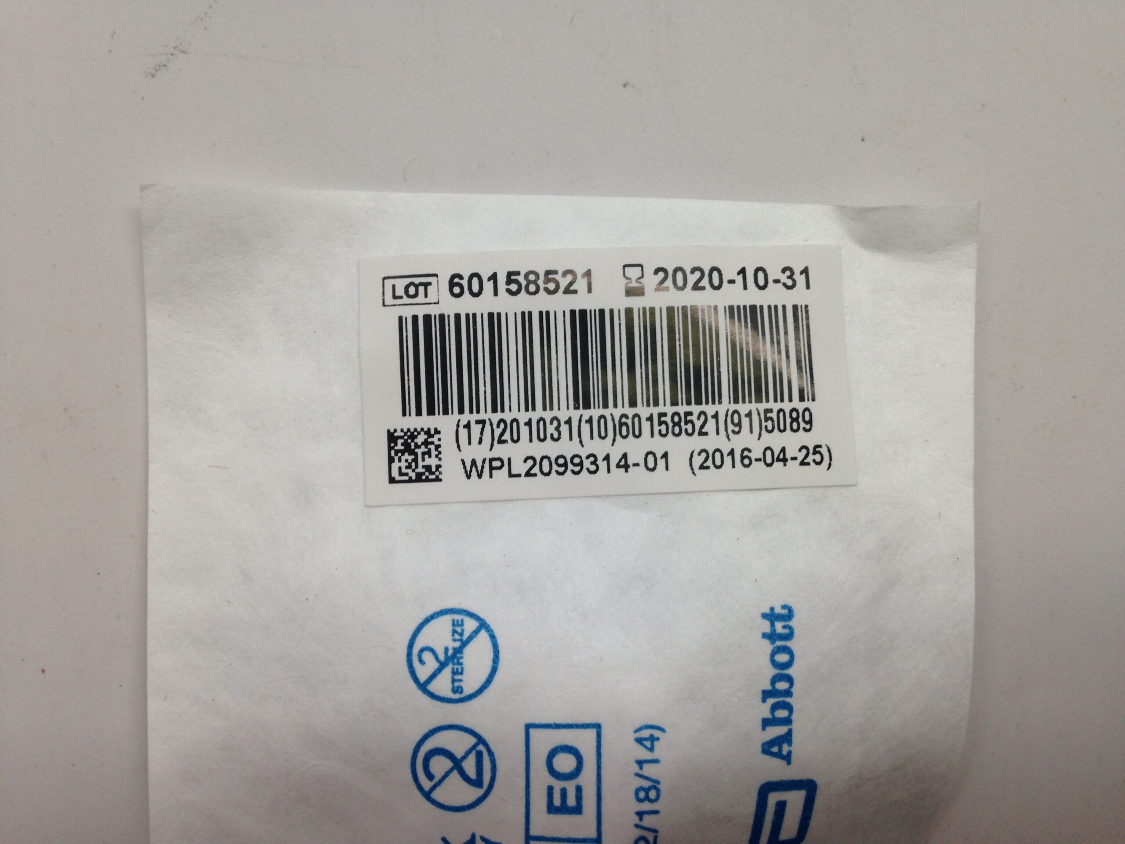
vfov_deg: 42.9
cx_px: 562
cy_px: 422
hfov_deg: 55.4
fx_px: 1072
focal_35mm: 33
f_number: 2.4
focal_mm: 4.12
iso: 50
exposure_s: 1/60
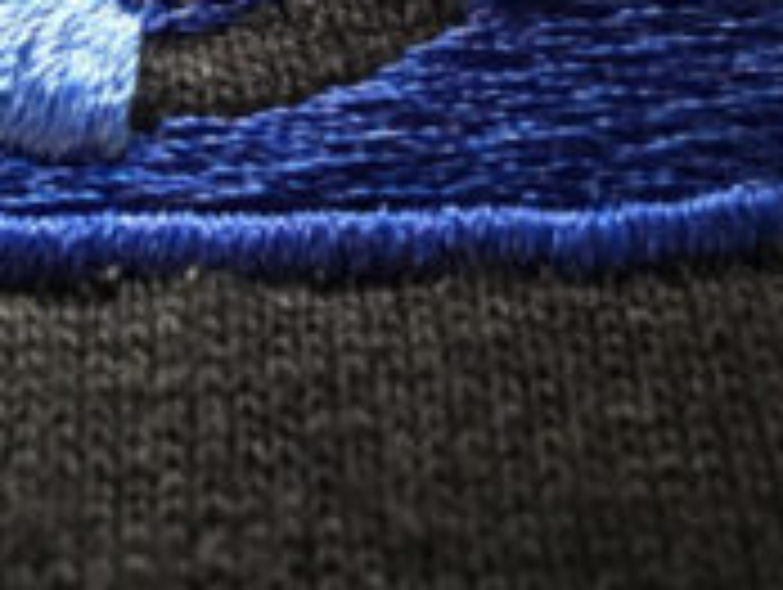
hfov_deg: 15.4
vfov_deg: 11.2
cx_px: 324
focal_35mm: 128
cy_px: -275
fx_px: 2899
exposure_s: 1/17
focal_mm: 4.15
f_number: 2.2
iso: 200
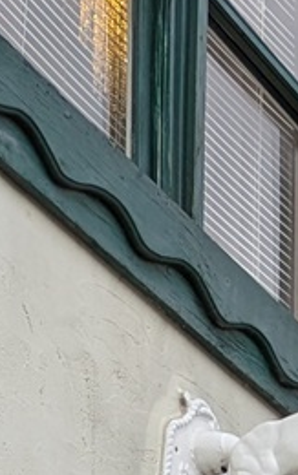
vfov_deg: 11.2
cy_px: 1135
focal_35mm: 156
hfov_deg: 7.0
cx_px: 1084
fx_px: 2023
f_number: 1.85
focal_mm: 6.81
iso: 44
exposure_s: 1/68.8
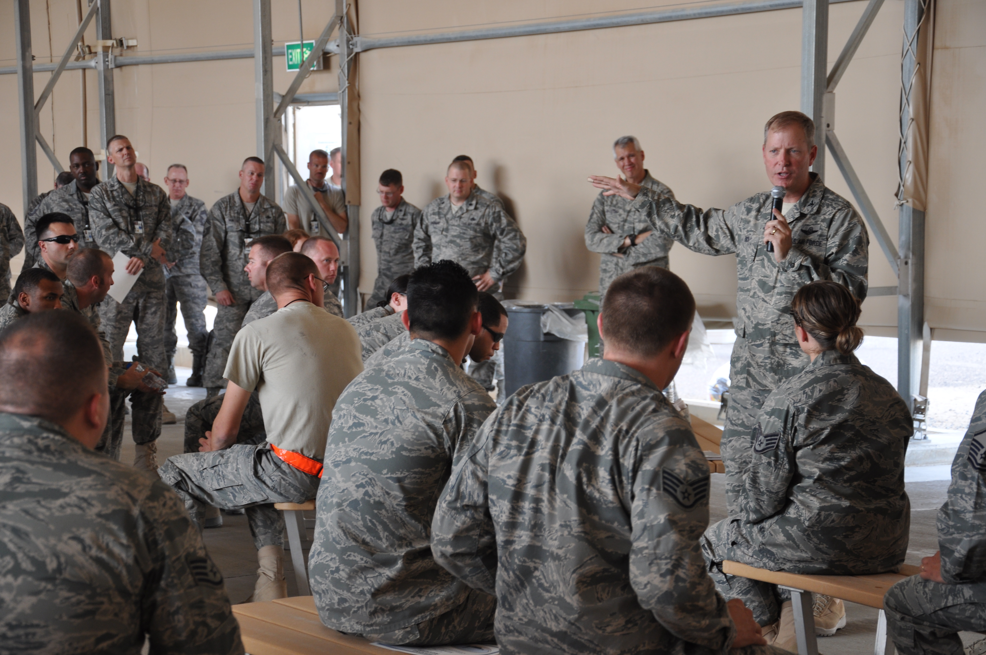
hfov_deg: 26.0
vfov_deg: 17.4
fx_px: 2134
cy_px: 328
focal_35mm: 78
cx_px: 493
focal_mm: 52
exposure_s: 1/100
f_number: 5
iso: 320
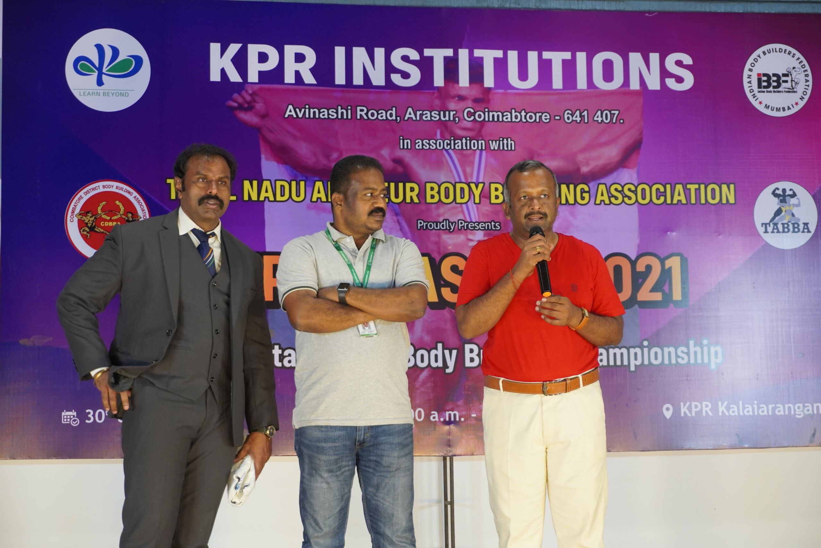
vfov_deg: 19.3
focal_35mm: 70
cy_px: 274
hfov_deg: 28.6
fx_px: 1608
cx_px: 410
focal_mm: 47
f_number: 5.6
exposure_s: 1/160
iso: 1250
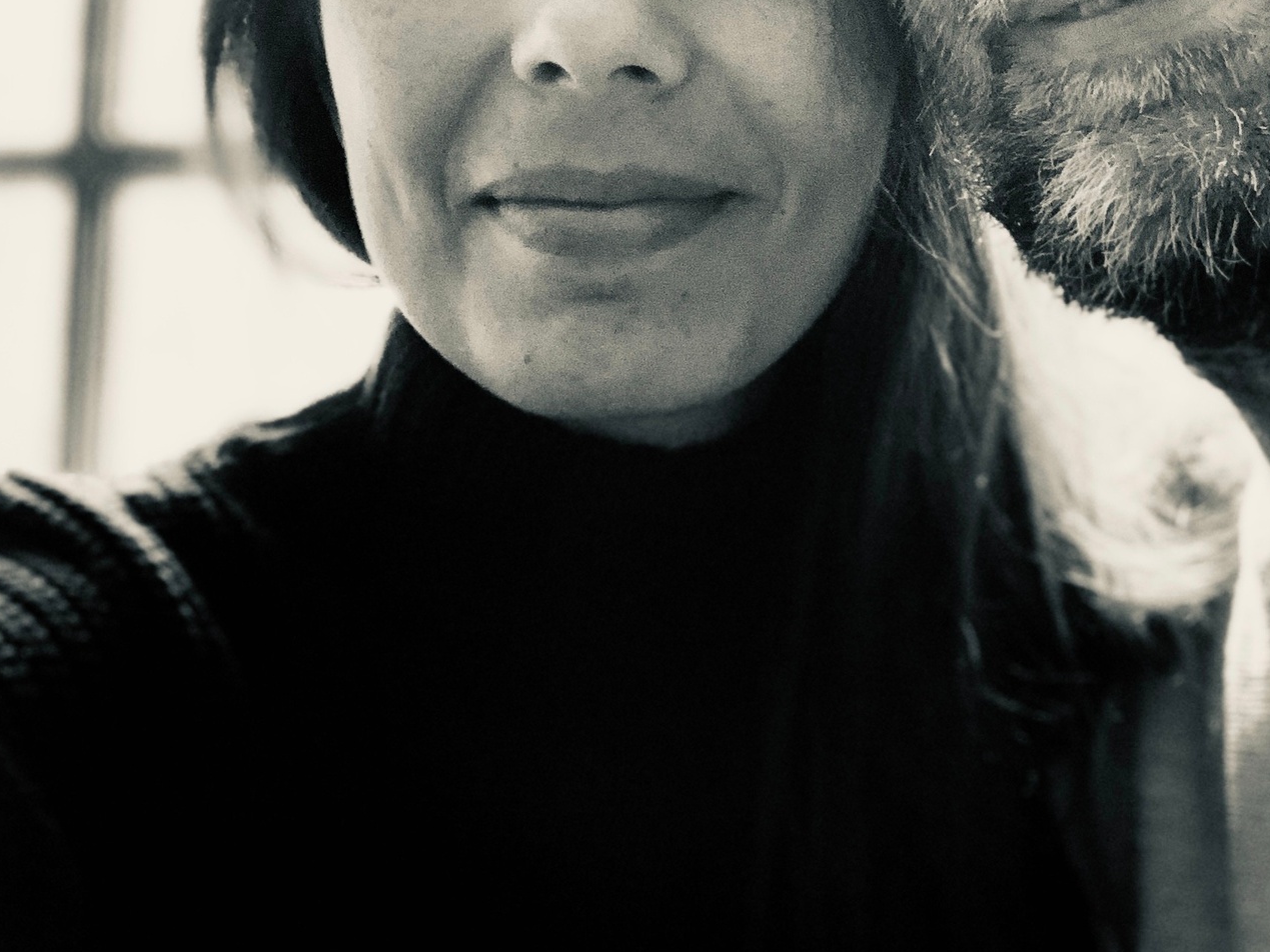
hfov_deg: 32.5
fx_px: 2128
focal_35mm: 58
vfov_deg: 24.7
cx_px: 977
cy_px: 138
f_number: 2.2
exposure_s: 1/60
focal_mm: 2.87
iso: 200
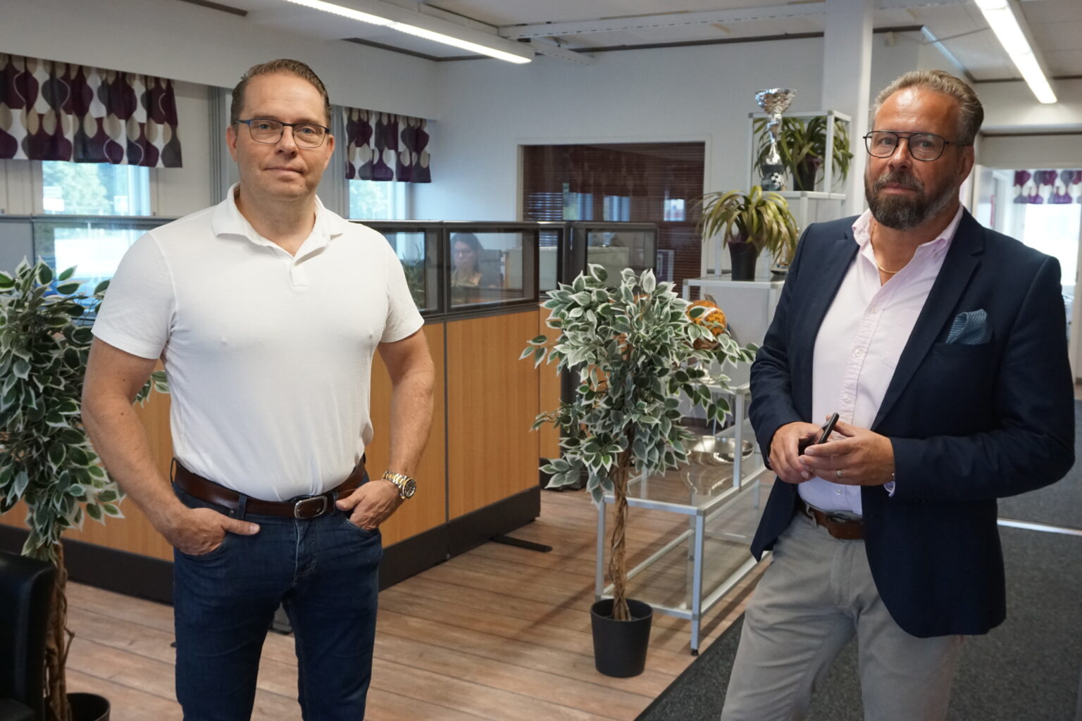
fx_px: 1037
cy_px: 360
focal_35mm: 34
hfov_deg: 55.1
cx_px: 541
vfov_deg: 38.4
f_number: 6.3
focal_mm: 23
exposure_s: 1/60
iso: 1600
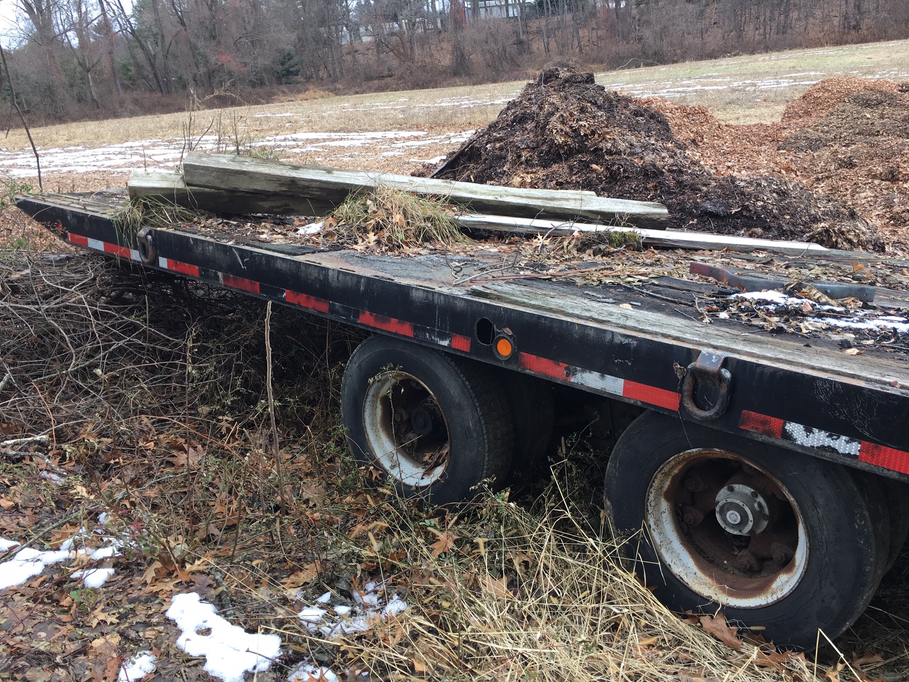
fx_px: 762
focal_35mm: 29
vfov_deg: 48.2
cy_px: 341
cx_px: 454
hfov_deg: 61.7
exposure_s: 1/100
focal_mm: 4.15
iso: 25
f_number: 2.2
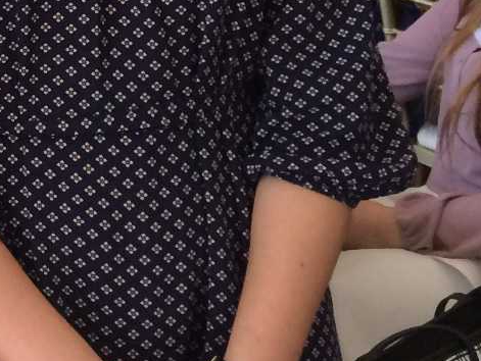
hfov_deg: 13.4
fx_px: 1752
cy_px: -264
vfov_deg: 11.1
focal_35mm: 126
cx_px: -481
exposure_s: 1/30
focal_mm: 4.15
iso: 40
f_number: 2.2
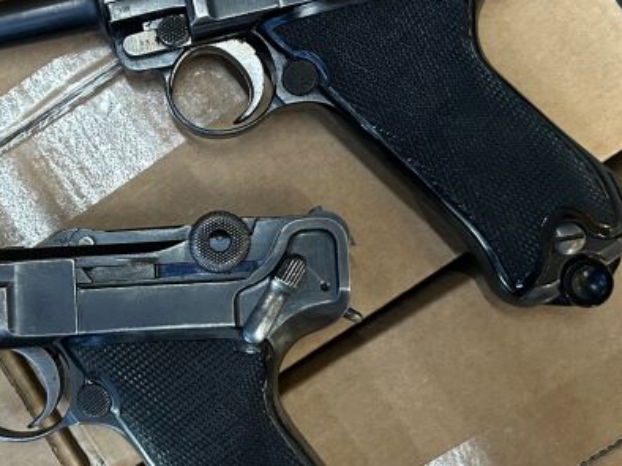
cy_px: 228
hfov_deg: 34.2
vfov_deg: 26.5
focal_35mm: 55
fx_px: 988
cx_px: 148
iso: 500
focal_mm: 5.7
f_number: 1.5
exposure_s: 1/50
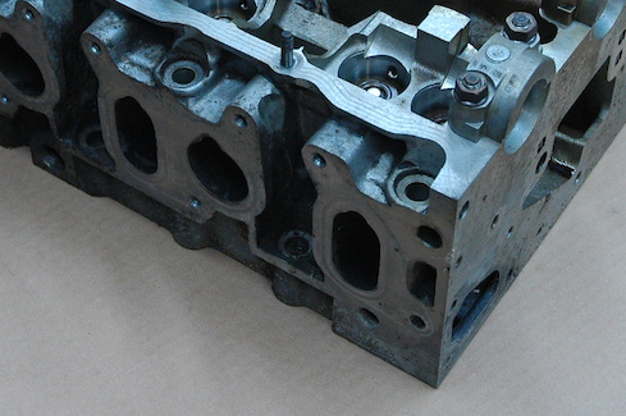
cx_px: 252
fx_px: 1582
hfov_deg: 22.4
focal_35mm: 91
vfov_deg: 14.8
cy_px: 10
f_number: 5
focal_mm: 29
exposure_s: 1/60
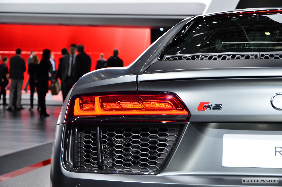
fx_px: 727
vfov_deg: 14.6
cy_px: 94
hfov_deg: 22.0
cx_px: 141
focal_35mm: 93
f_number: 5.3
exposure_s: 1/125
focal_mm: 62
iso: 320
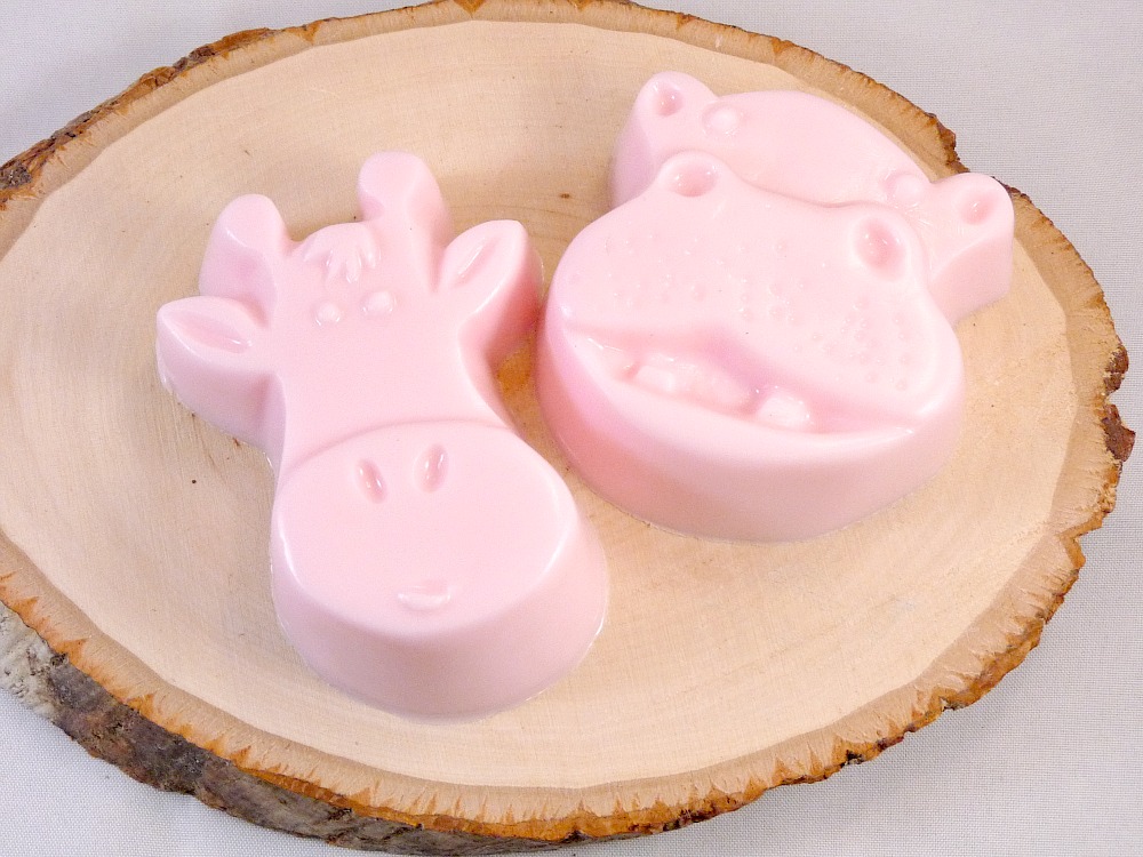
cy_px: 428
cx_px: 572
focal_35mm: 65
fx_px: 2146
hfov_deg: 29.8
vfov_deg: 22.6
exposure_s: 1/30
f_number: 4.5
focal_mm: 9.8
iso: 250
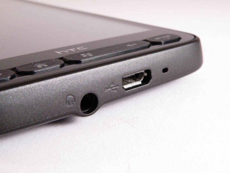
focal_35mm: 55
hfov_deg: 34.9
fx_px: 365
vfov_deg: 26.6
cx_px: 115
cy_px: 86
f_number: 8
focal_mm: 9.77
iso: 200
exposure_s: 1/40
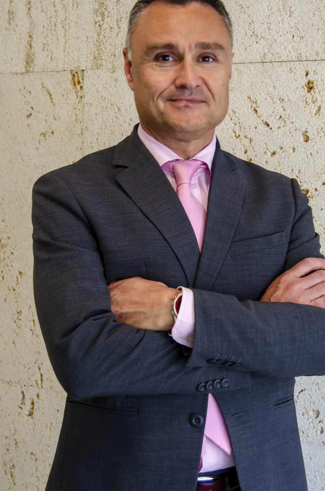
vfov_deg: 29.3
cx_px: 210
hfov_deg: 19.6
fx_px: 939
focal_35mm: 69
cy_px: 215
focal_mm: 34
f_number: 4.5
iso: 450
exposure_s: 1/60
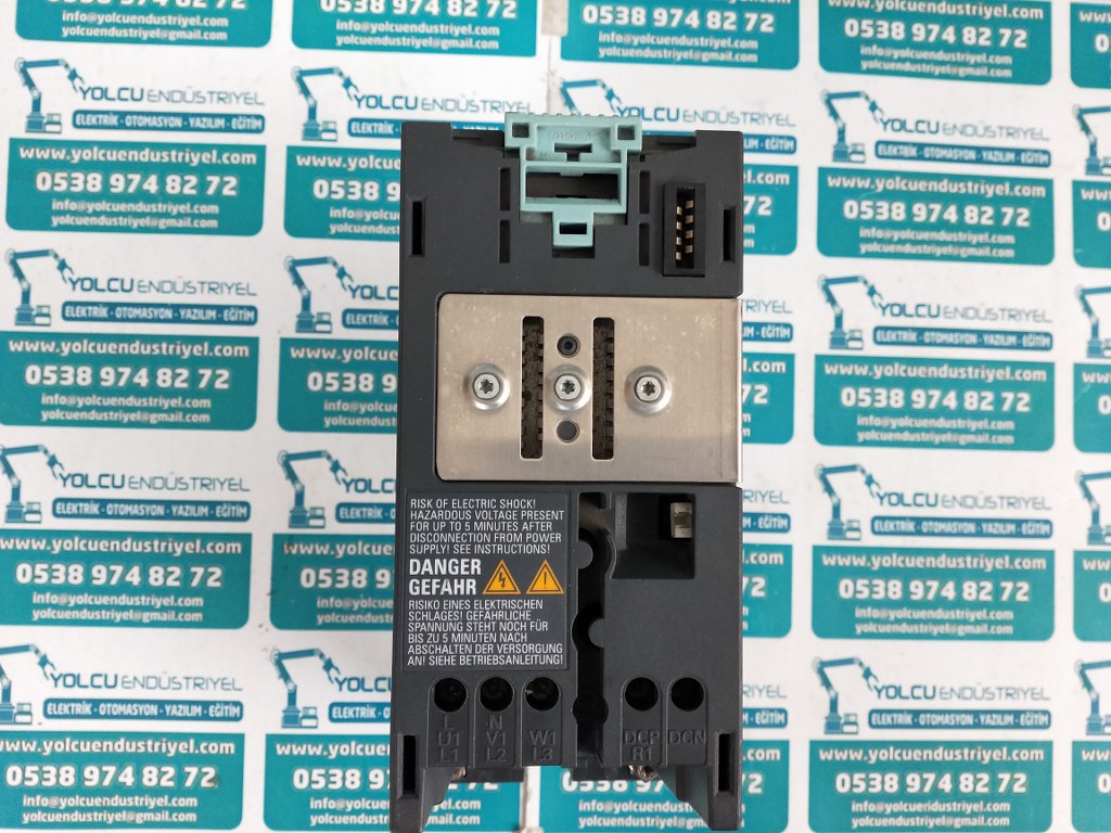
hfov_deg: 73.9
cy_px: 416
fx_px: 738
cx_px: 556
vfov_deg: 58.9
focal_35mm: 23
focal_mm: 3.99
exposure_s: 1/50
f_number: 1.7
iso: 176
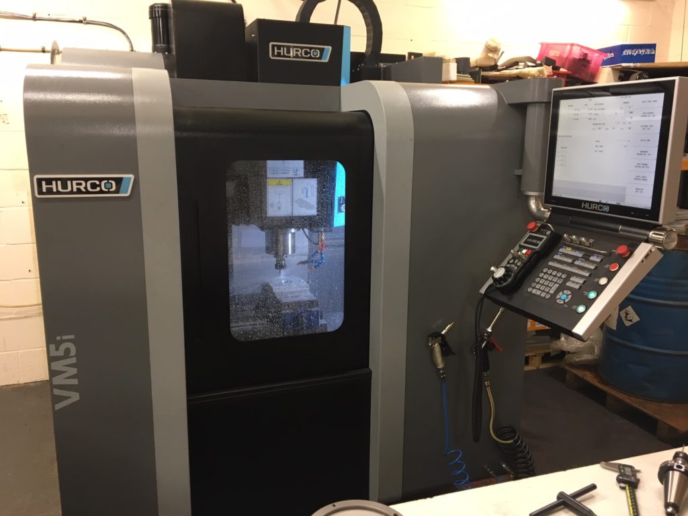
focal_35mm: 29
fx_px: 576
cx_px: 344
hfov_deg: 61.7
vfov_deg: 48.2
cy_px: 258
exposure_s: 1/33
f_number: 2.2
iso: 100
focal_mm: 4.15
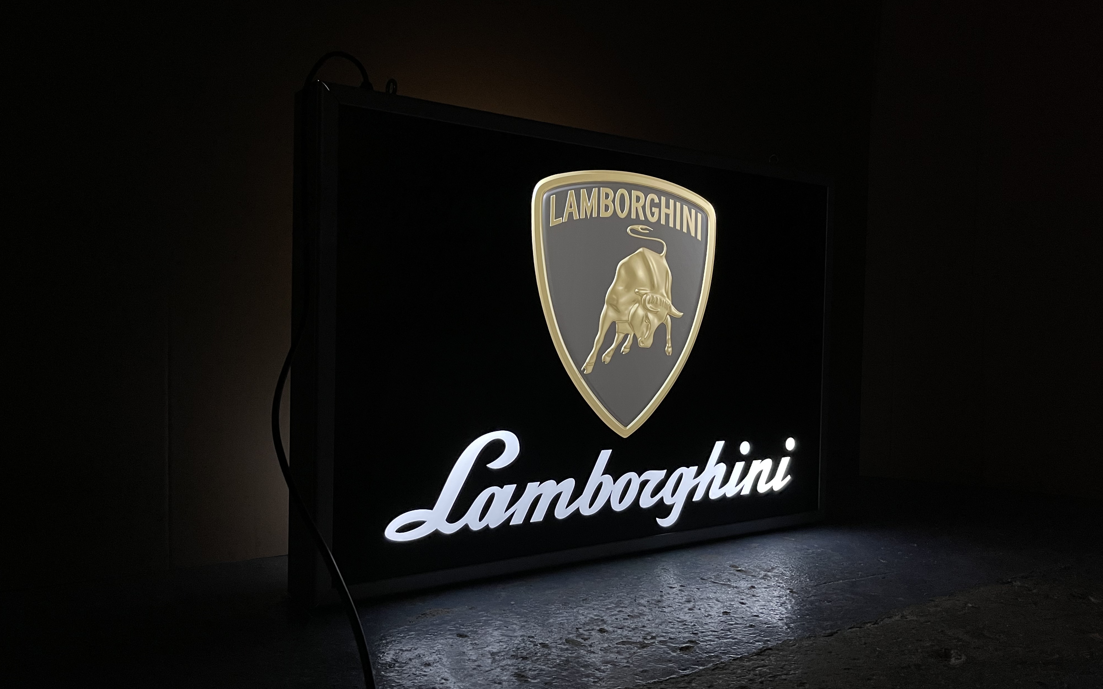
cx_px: 549
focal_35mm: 28
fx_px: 842
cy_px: 346
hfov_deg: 66.5
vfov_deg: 44.5
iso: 250
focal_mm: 5.1
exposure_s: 1/60
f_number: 1.6
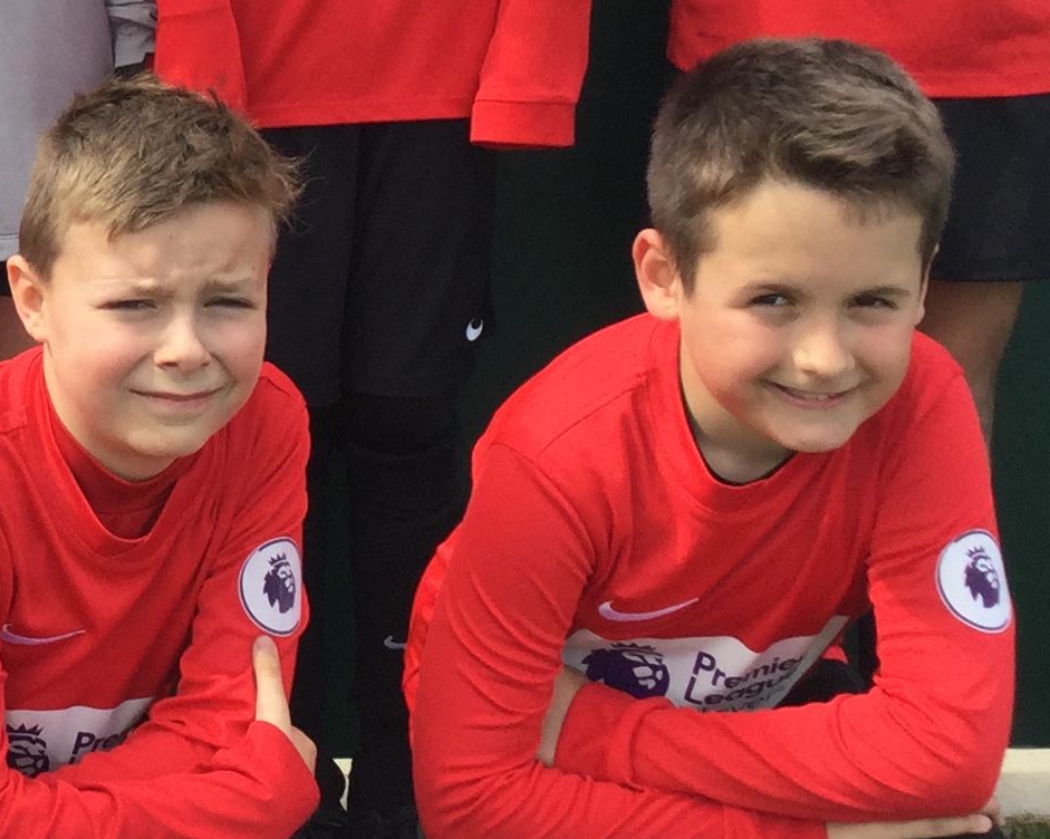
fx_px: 3262
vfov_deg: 14.5
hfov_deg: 17.4
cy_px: 118
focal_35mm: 105
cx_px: -244
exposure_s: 1/479
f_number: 2.4
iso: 25
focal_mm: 3.3
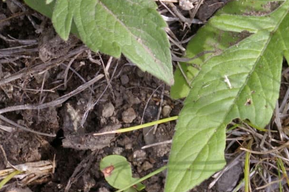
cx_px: 370
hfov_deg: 7.8
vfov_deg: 5.2
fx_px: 2098
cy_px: -75
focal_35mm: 262
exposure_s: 1/125
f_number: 8
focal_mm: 55
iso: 200
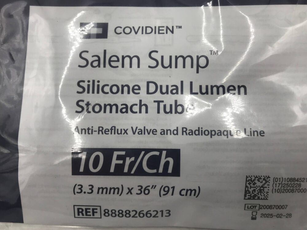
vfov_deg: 49.7
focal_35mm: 28
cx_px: 154
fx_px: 248
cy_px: 115
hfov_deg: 63.4
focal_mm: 3.99
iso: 20
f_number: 1.8
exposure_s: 1/206
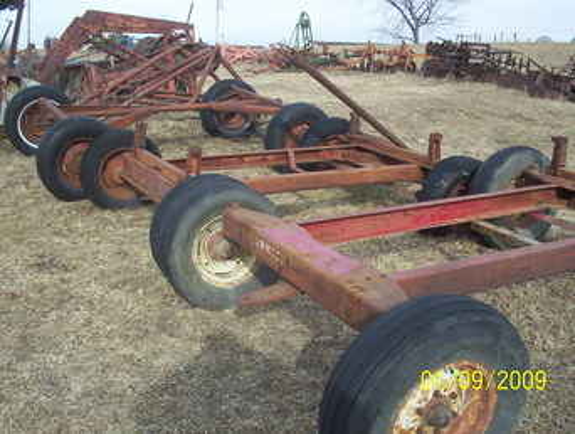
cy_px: 217
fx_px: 649
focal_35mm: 39
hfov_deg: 47.8
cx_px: 288
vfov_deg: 36.9
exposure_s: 1/278
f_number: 4.5
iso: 100
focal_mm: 6
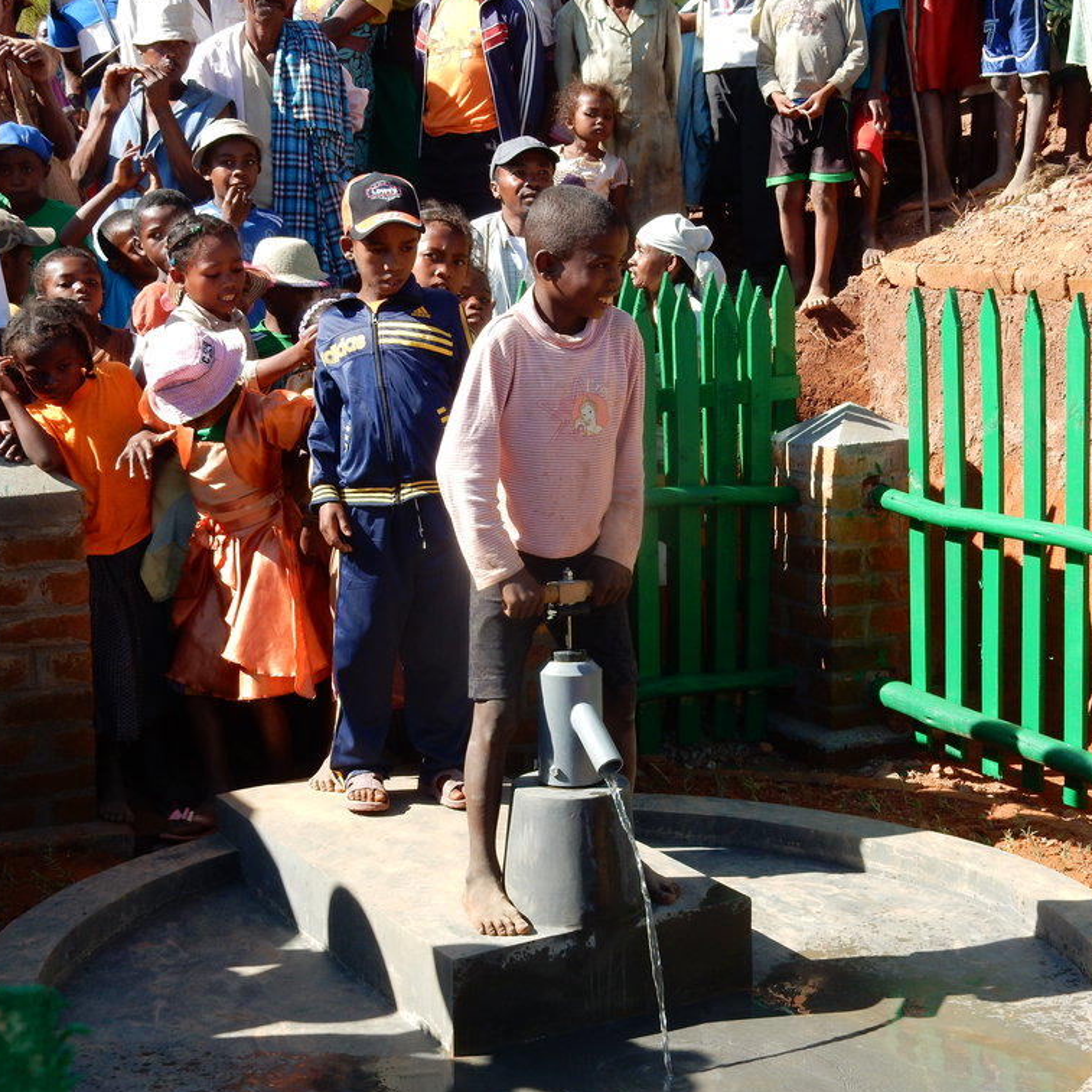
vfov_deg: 28.2
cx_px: 606
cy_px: 545
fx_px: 2177
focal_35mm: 61
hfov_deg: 28.1
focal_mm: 9
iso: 125
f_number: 4.5
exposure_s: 1/400
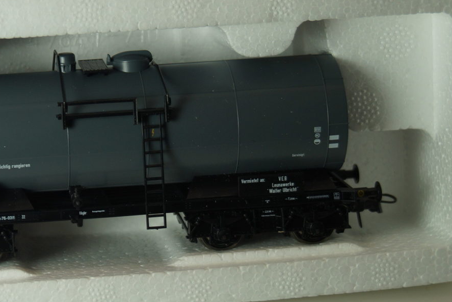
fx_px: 1522
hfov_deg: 16.6
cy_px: 90
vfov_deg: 11.3
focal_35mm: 121
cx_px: 9
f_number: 5
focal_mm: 35
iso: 100
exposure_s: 1/200
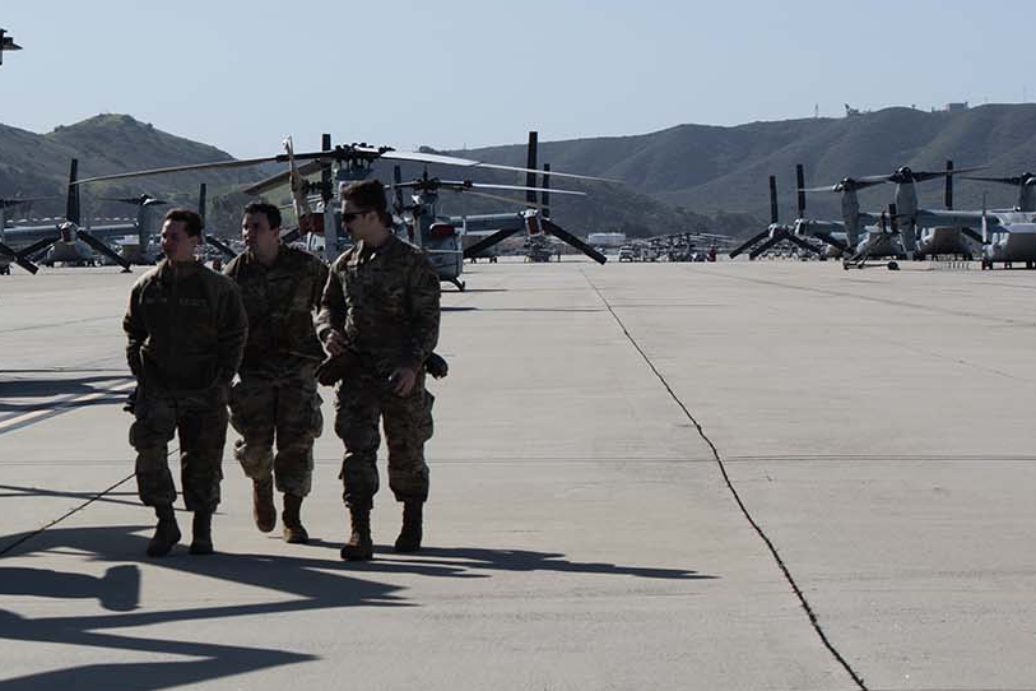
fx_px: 4460
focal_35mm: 155
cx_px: -83
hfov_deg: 13.0
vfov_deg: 8.8
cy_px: 225
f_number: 7.1
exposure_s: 1/200
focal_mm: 70
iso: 31
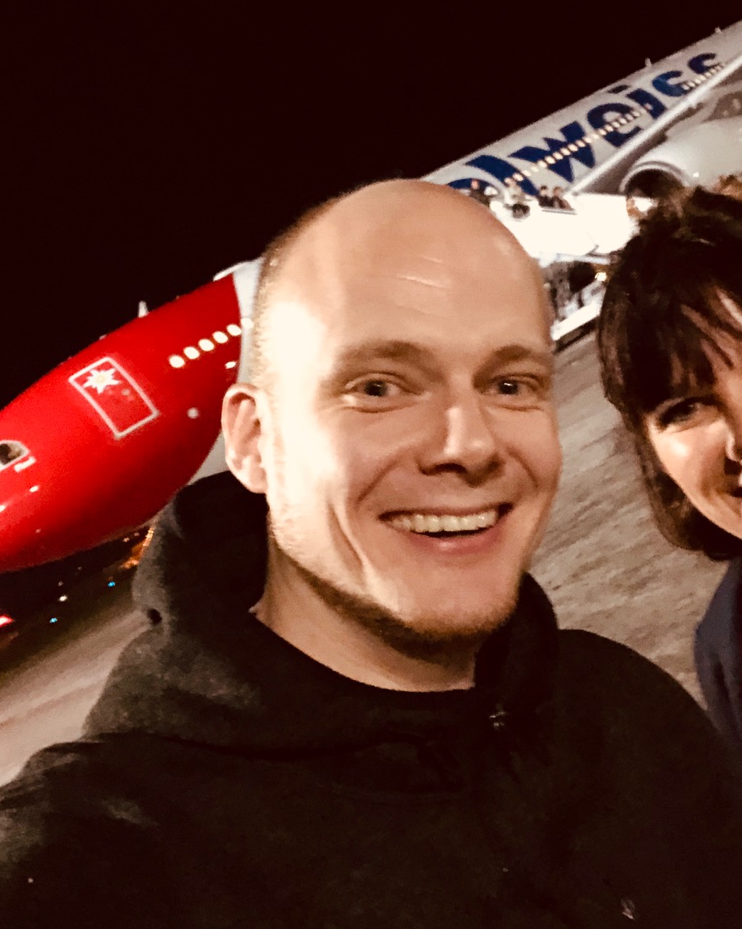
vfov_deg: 41.9
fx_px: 1208
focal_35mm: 44
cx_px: 470
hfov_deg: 33.9
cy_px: 383
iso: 1000
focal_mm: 2.87
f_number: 2.2
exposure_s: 1/15
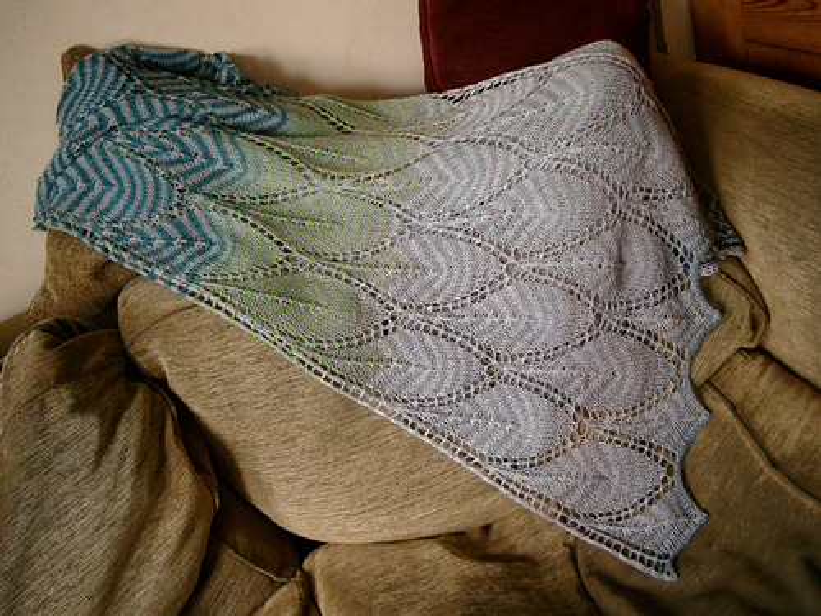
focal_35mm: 37
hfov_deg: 50.1
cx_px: 410
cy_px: 308
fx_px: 878
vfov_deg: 38.7
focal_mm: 7.6
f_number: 2.6
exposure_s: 1/20
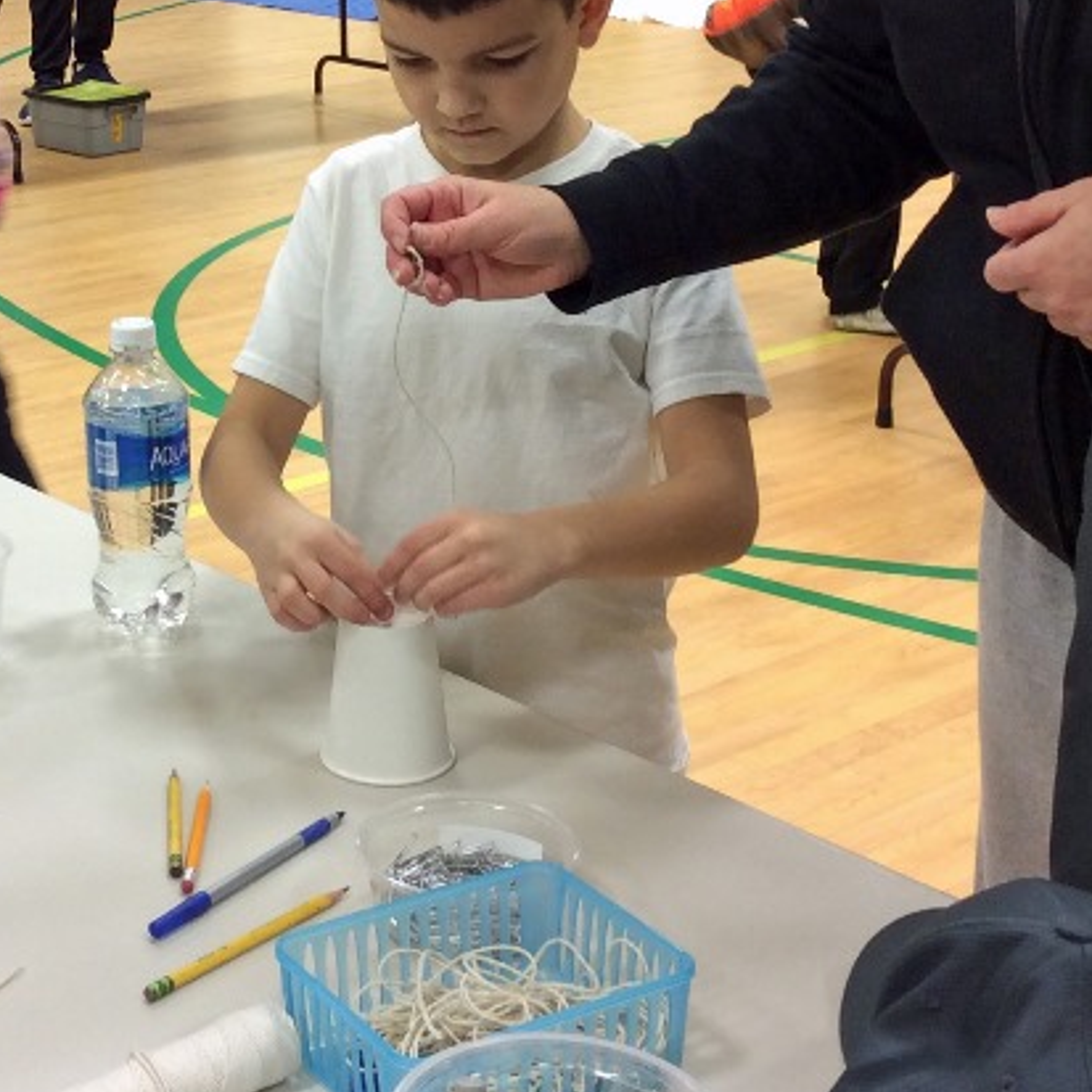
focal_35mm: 70
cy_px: 223
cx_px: 225
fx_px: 2498
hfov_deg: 24.3
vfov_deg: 24.3
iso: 40
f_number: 2.4
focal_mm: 3.3
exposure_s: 1/24
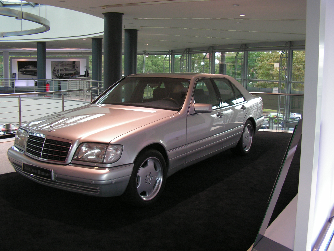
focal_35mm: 36
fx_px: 347
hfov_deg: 51.4
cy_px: 126
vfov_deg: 39.7
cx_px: 167
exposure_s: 1/40
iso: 100
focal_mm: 6
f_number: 3.2
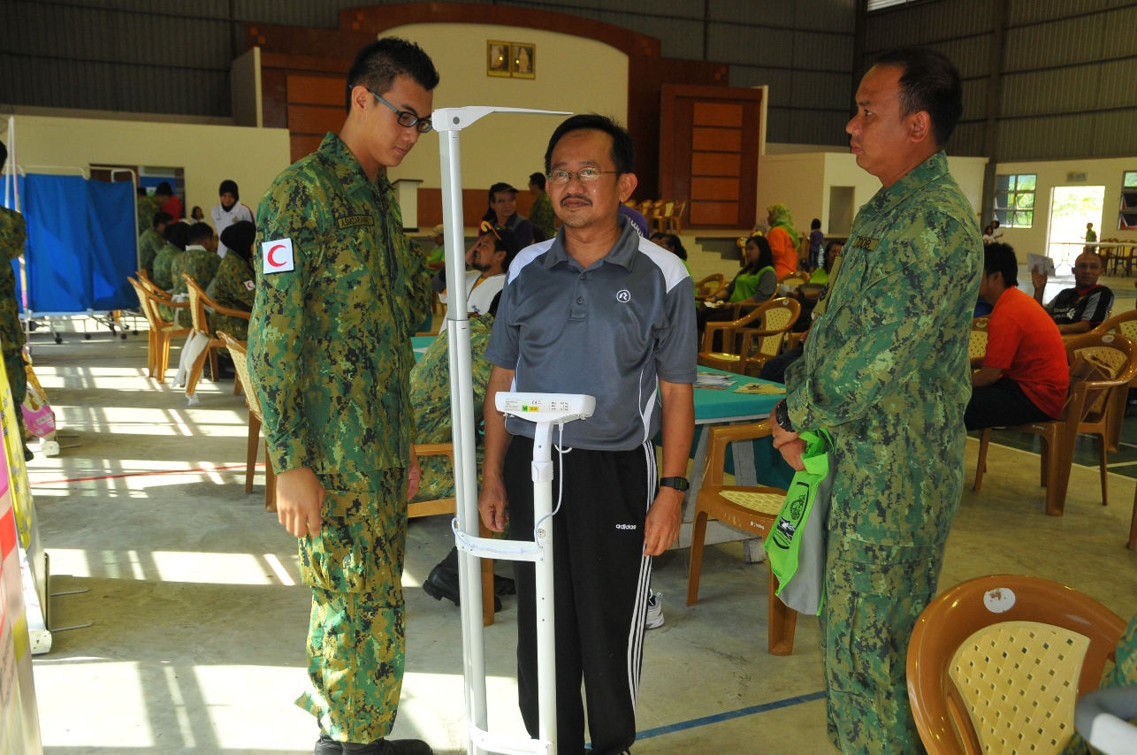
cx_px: 568
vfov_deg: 36.8
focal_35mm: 36
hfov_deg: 53.2
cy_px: 378
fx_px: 1136
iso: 640
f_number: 6.3
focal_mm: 24
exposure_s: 1/60
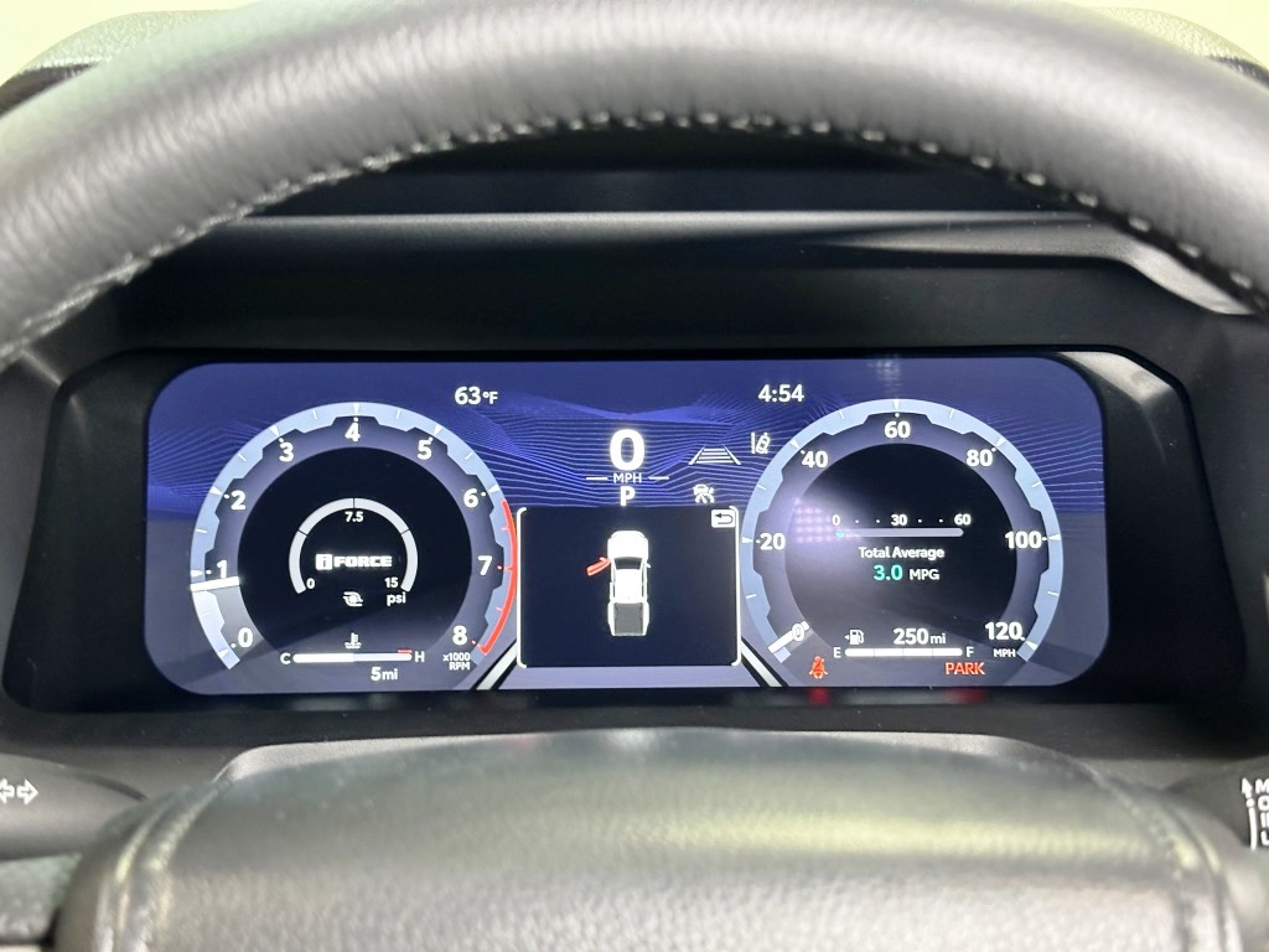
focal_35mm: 48
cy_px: 476
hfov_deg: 39.7
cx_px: 634
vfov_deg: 30.3
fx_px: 1760
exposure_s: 1/30
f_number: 1.78
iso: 500
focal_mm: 6.86
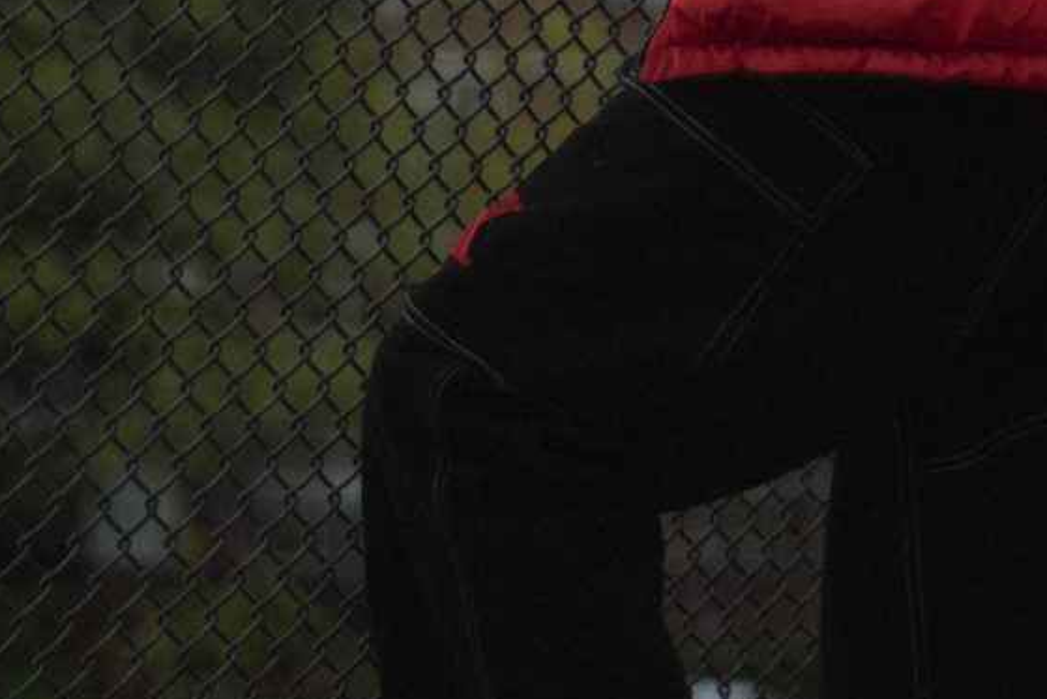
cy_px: -541
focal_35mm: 179
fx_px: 5207
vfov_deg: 7.5
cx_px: 1013
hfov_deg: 11.4
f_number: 2
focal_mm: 50
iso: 250
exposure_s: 1/400
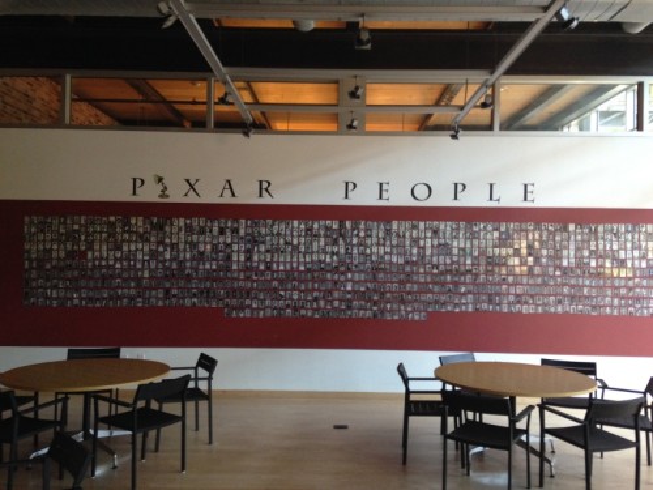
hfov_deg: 55.4
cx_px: 326
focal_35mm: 33
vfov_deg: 42.9
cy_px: 245
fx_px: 623
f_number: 2.4
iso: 200
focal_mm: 4.12
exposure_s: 1/20
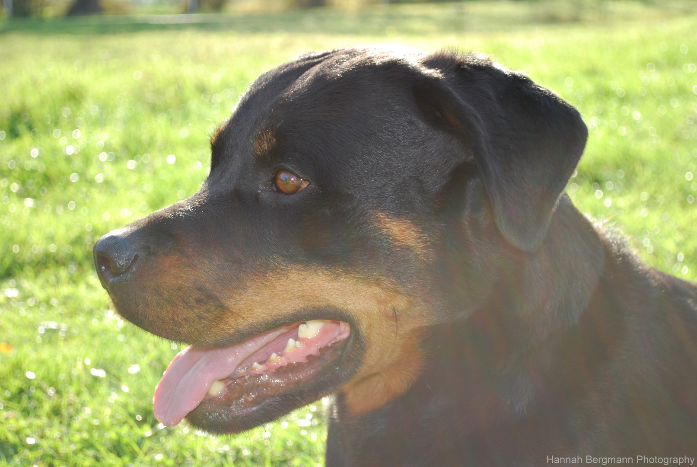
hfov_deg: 31.9
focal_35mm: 63
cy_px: 234
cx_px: 348
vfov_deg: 21.6
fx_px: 1221
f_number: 5.3
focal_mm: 42
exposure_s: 1/125
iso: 160
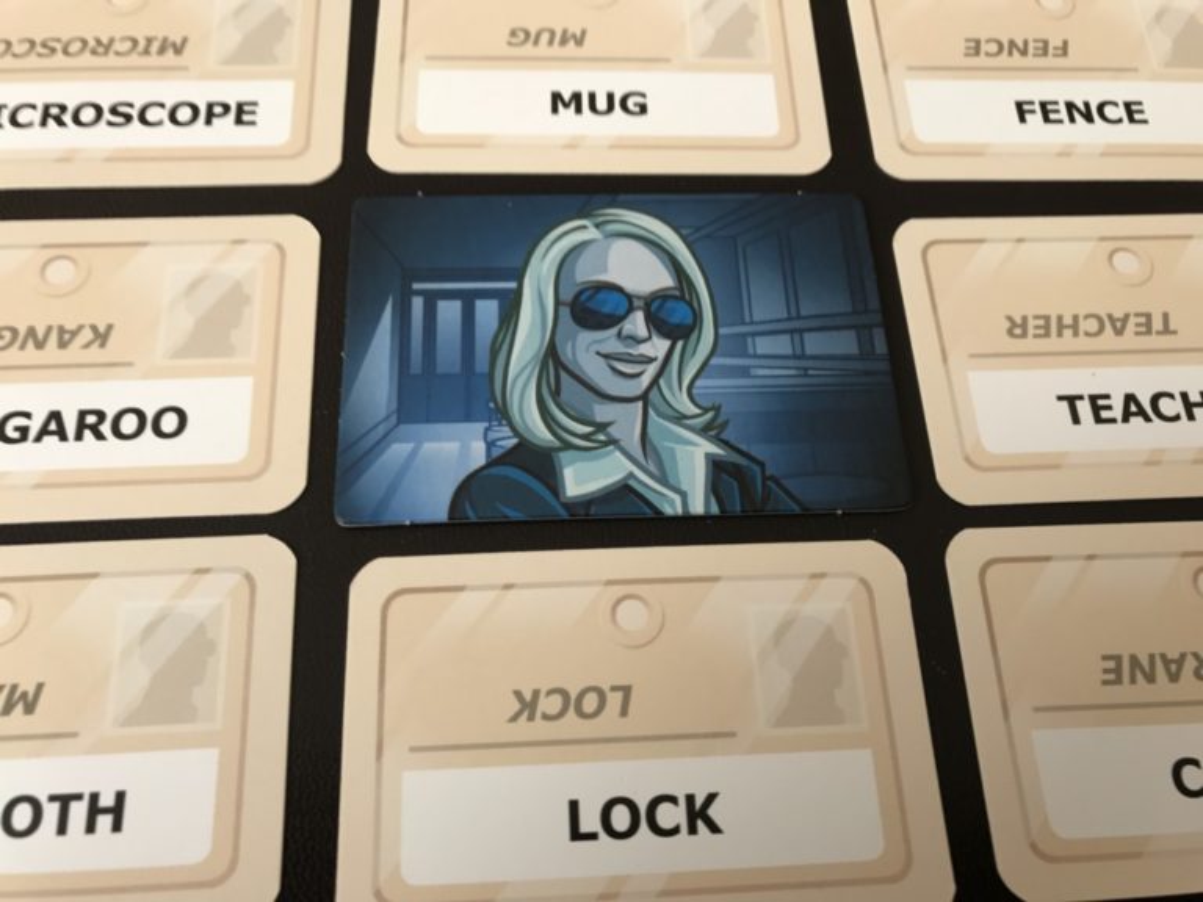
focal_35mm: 28
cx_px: 602
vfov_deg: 49.7
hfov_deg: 63.4
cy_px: 451
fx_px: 973
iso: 25
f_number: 1.8
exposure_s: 1/44
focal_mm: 3.99
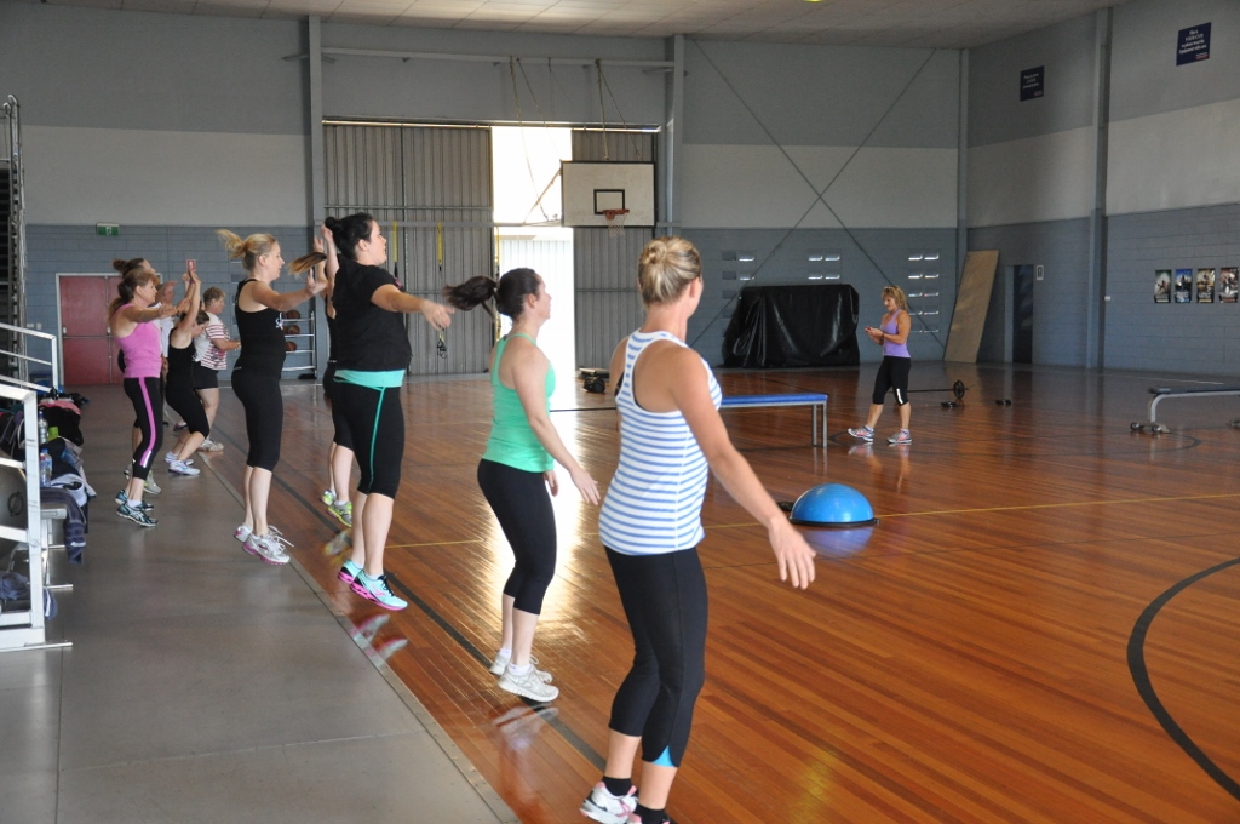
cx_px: 620
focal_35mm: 45
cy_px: 412
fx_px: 1548
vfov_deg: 29.8
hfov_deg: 43.7
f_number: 5
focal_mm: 30
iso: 1600
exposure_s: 1/200
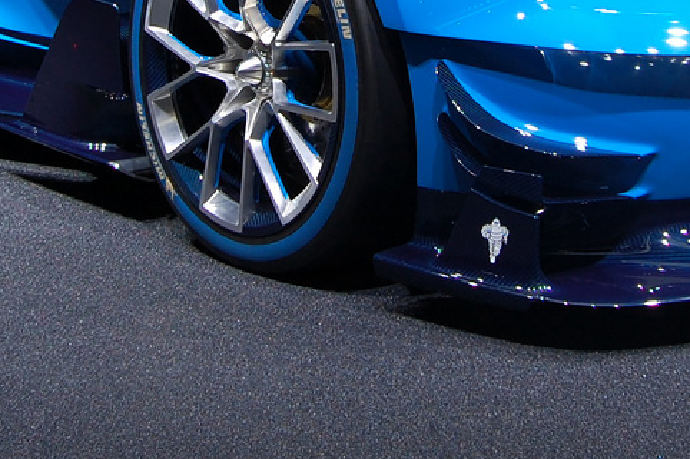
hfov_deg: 20.2
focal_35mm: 101
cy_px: -60
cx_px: 352
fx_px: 1935
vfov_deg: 13.3
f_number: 5.6
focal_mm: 20
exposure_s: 1/125
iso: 200
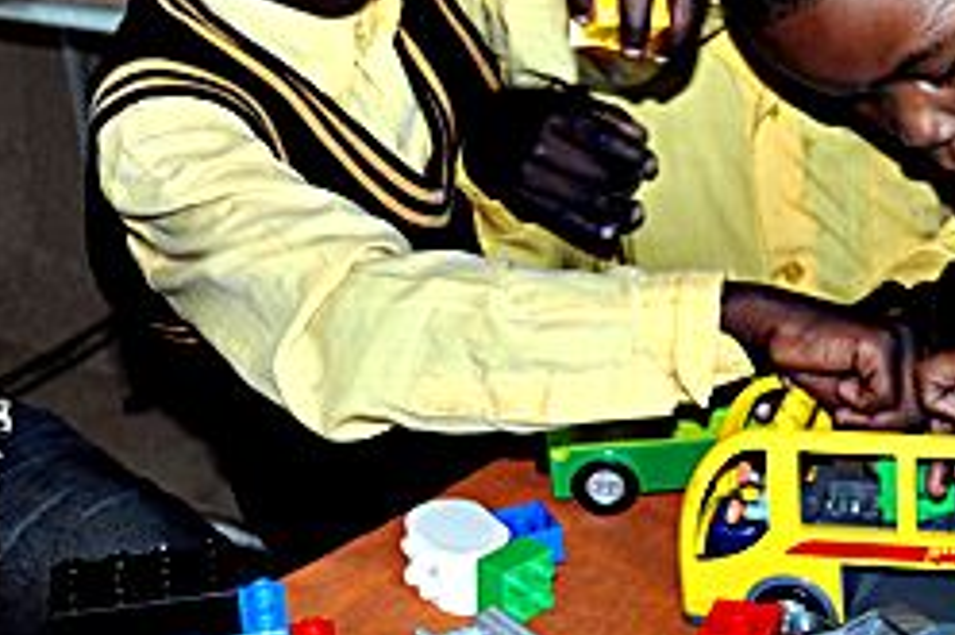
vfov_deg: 15.7
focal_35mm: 87
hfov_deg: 22.8
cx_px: 863
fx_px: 2306
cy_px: 244
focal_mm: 24
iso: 800
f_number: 4
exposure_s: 1/60
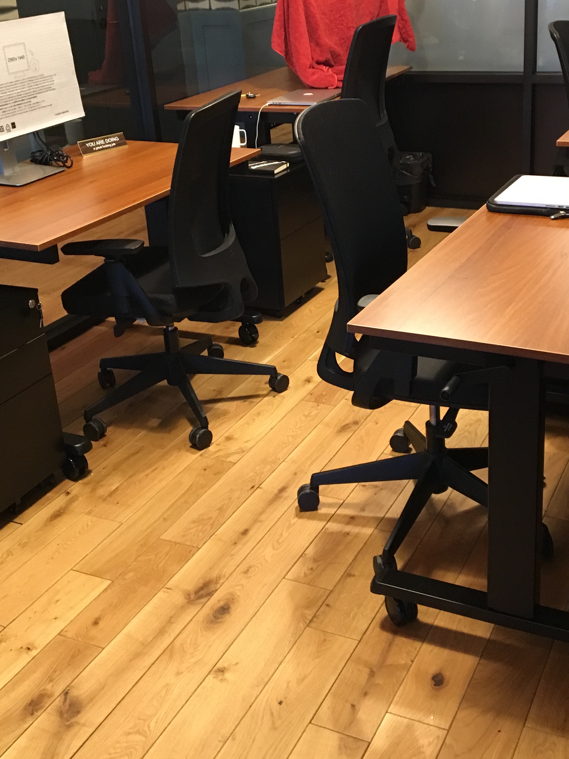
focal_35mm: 44
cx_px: 333
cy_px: 288
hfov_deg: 32.8
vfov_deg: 42.6
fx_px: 964
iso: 200
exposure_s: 1/15
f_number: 2.2
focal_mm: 4.15
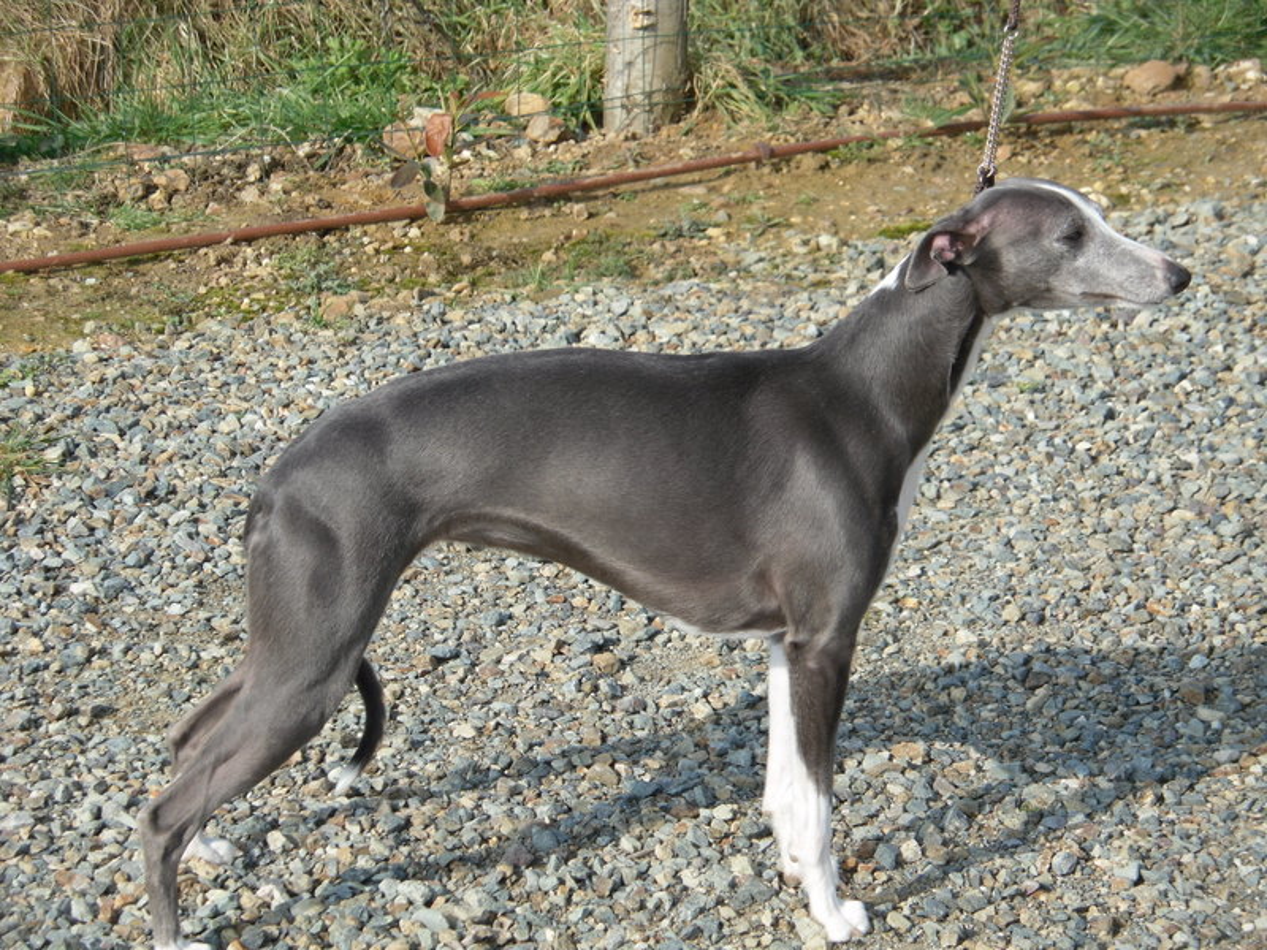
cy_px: 475
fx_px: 4026
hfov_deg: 17.9
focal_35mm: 110
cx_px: 634
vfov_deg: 13.5
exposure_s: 1/317
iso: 80
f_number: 4.8
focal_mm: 19.67
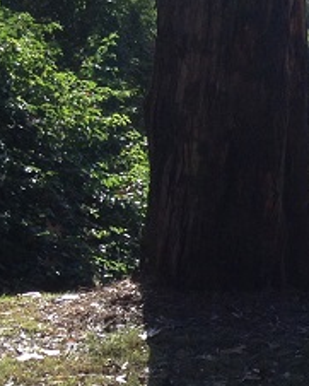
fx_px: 1691
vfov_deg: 13.0
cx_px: 720
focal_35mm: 148
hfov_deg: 9.4
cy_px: 290
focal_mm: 4.28
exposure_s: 1/476
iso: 50
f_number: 2.4
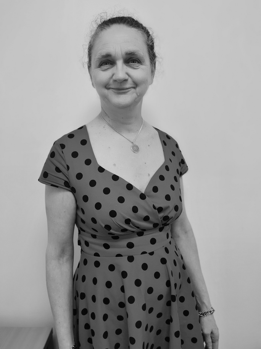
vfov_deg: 65.3
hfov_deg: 51.4
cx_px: 130
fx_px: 271
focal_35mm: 27
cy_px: 174
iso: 64
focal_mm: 5.56
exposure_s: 1/100
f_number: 4
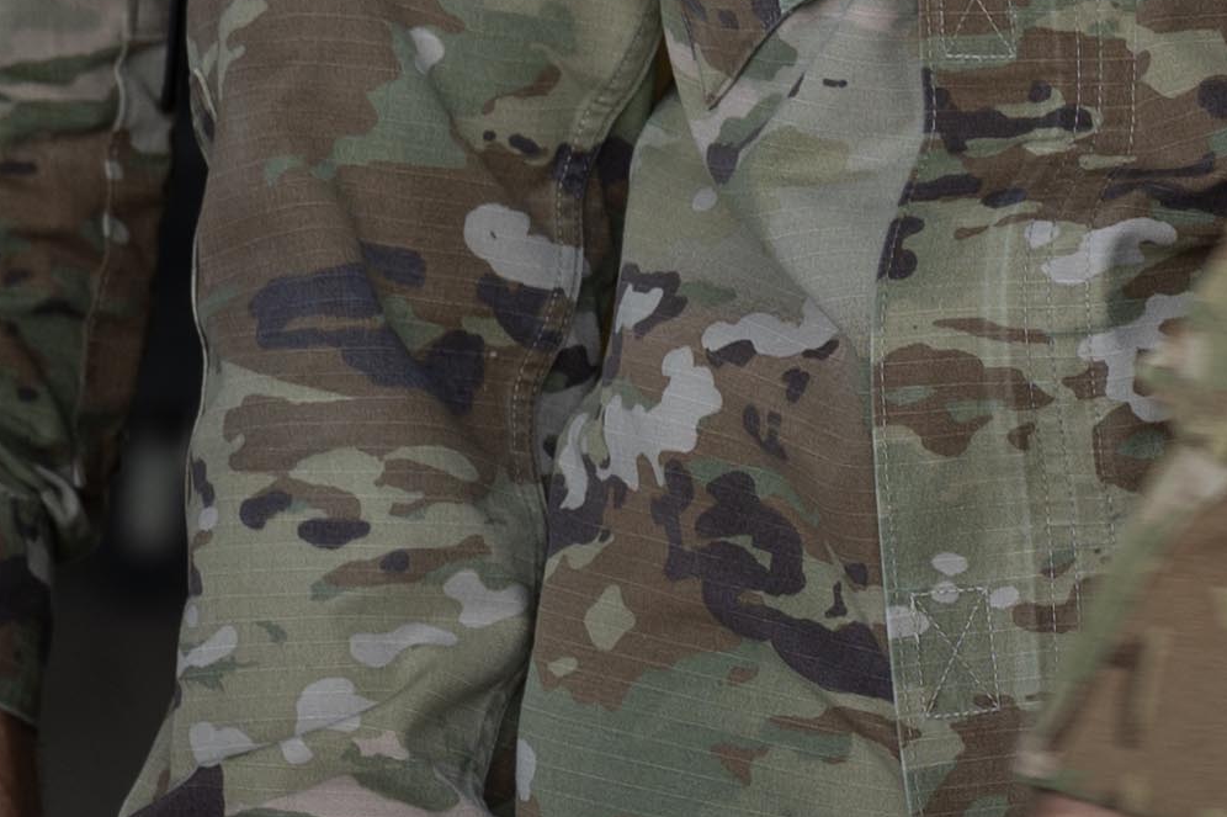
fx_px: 25855
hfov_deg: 2.7
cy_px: -536
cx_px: 1706
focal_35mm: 759
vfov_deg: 1.8
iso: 100
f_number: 6.3
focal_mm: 125
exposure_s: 1/80
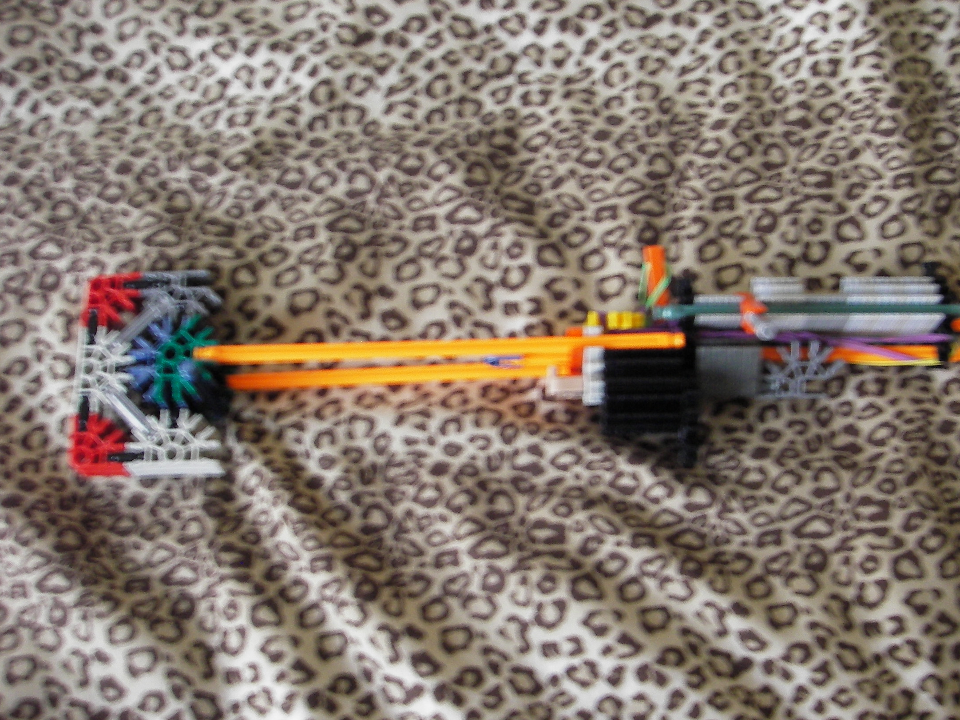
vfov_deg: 32.2
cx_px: 557
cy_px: 372
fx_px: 1248
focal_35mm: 45
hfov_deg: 42.0
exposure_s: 1/5
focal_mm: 6.3
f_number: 3.3
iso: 100
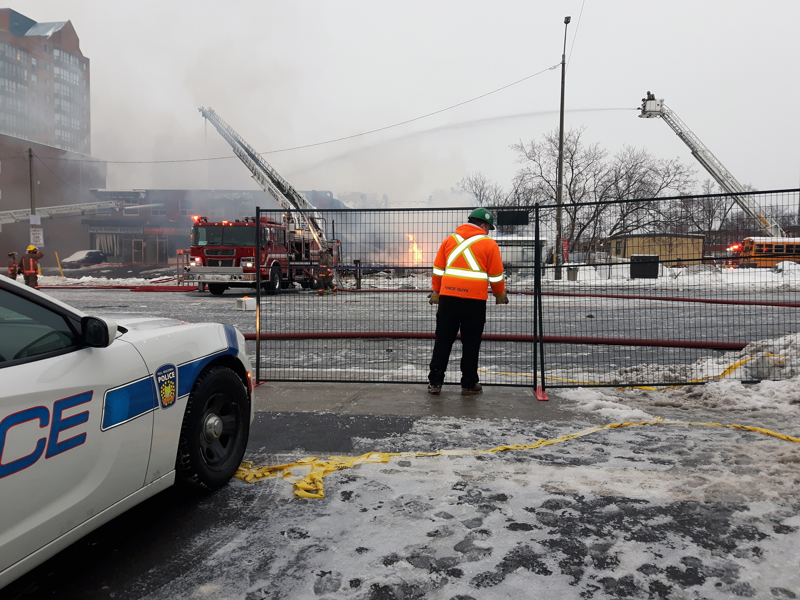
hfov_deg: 58.4
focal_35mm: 31
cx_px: 400
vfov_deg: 45.4
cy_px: 300
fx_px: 716
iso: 40
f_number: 1.9
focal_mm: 3.7
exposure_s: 1/50
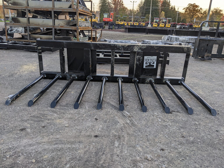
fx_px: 175
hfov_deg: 65.3
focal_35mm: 27
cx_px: 112
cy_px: 84
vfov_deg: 51.4
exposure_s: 1/120
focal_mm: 4.44
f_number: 1.8
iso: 51
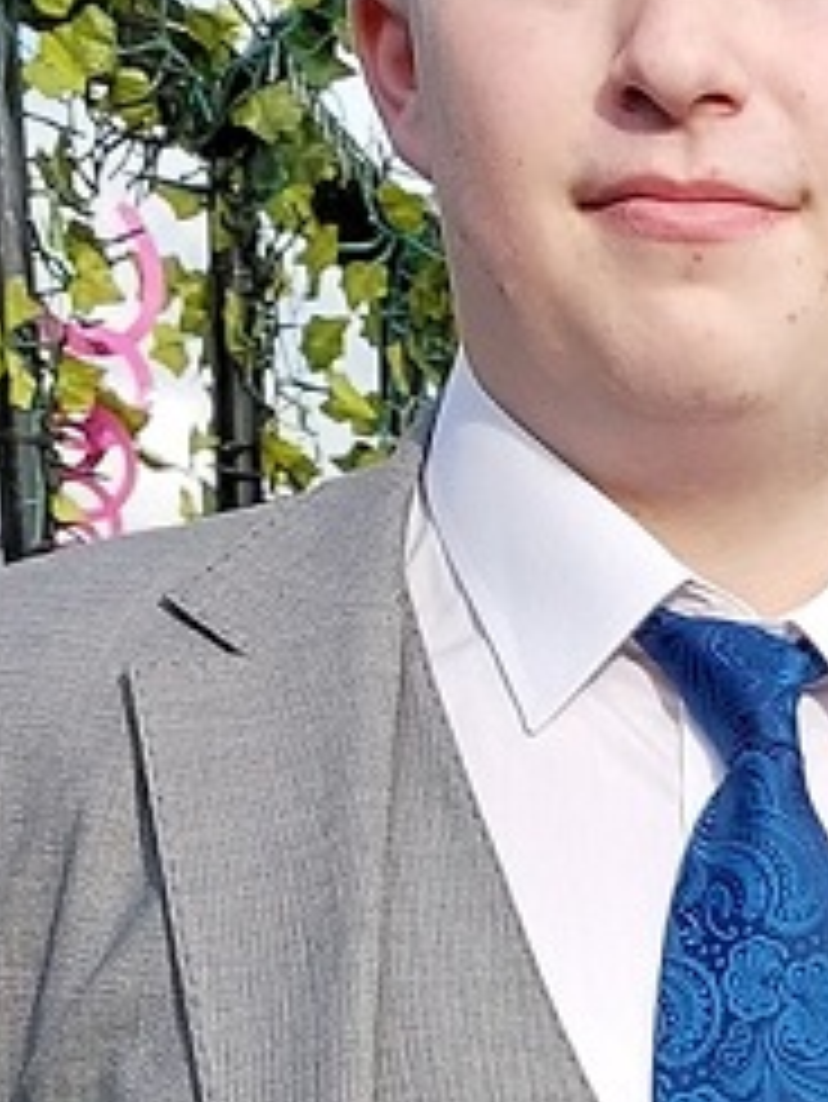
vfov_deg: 10.6
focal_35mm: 165
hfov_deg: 8.6
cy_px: 2454
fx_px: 5258
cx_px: 1566
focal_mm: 5.23
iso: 25
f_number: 1.8
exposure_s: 1/365
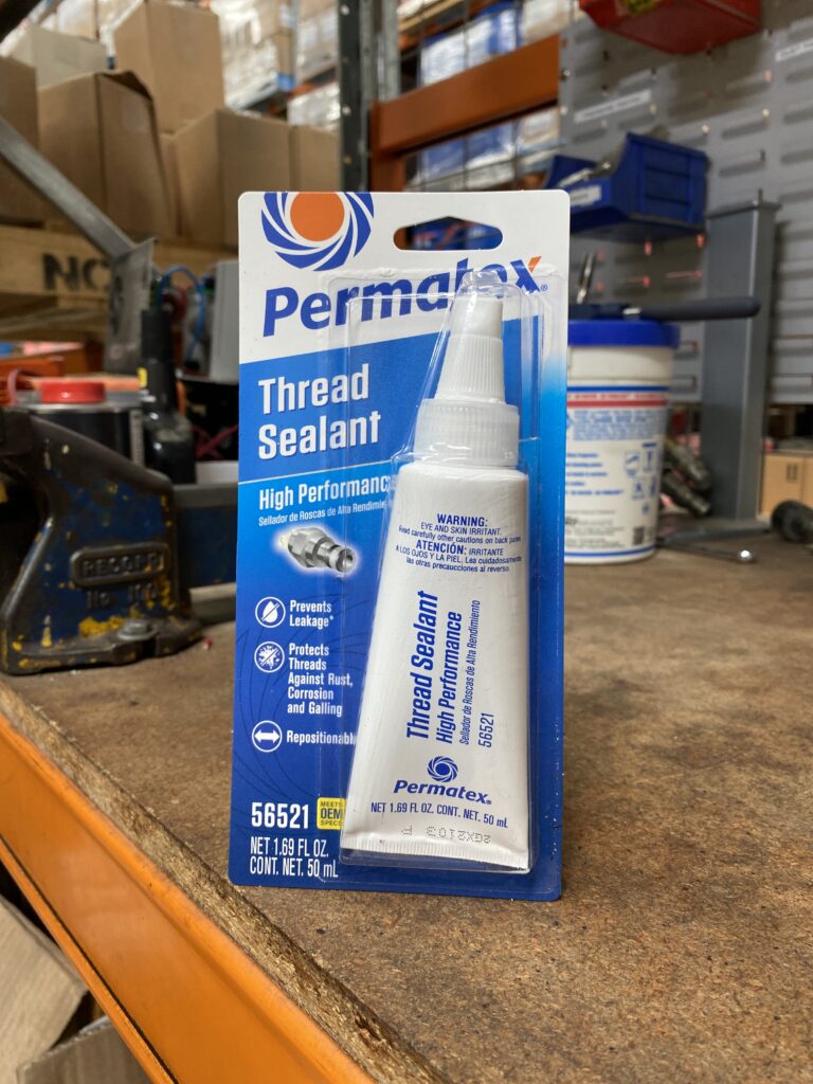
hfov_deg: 53.1
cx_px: 406
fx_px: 814
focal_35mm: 26
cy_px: 542
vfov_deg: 67.3
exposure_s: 1/100
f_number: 1.8
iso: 125
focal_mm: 4.25
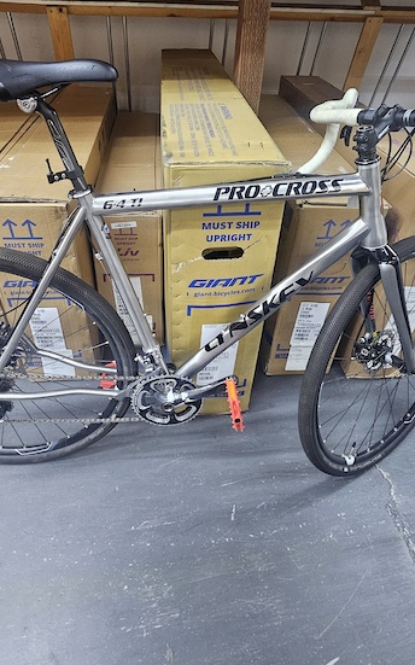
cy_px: 249
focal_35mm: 20
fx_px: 362
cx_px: 198
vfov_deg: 83.4
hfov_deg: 59.6
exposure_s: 1/30
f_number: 2.2
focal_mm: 2.2
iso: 400
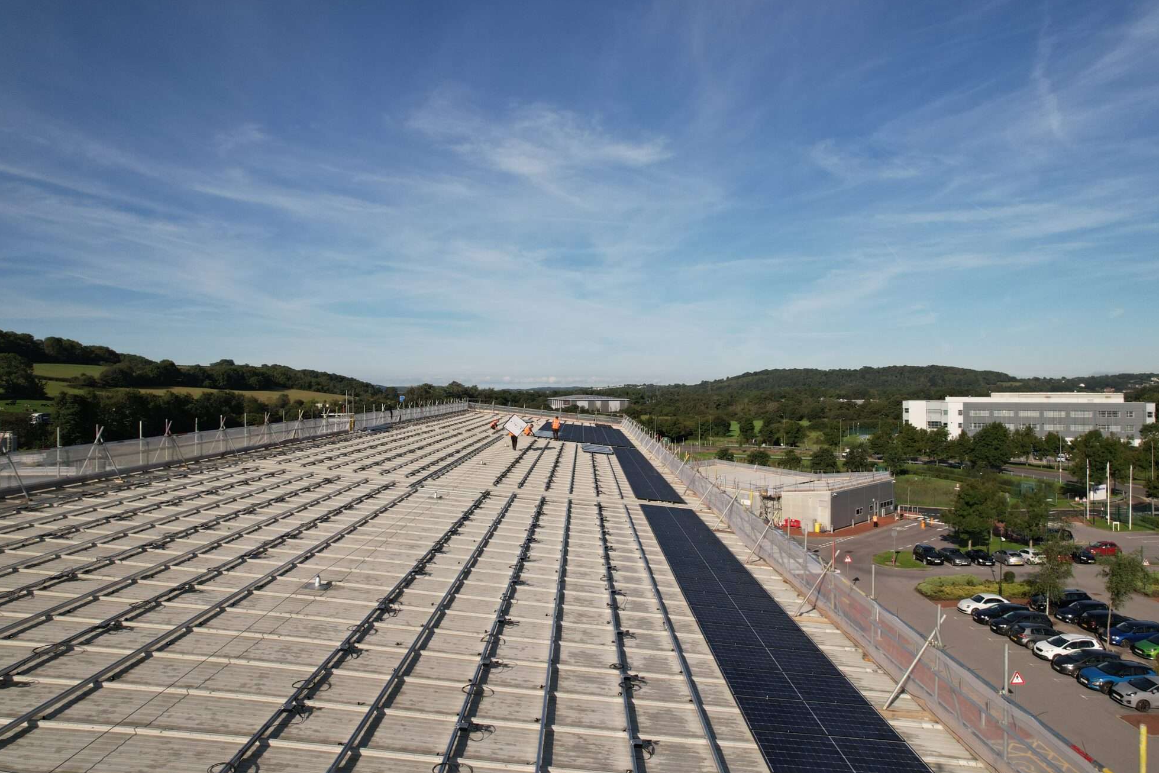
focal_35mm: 23
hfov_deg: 76.1
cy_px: 381
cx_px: 603
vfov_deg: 55.1
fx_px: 740
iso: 100
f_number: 2.8
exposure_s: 1/125
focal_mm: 8.38
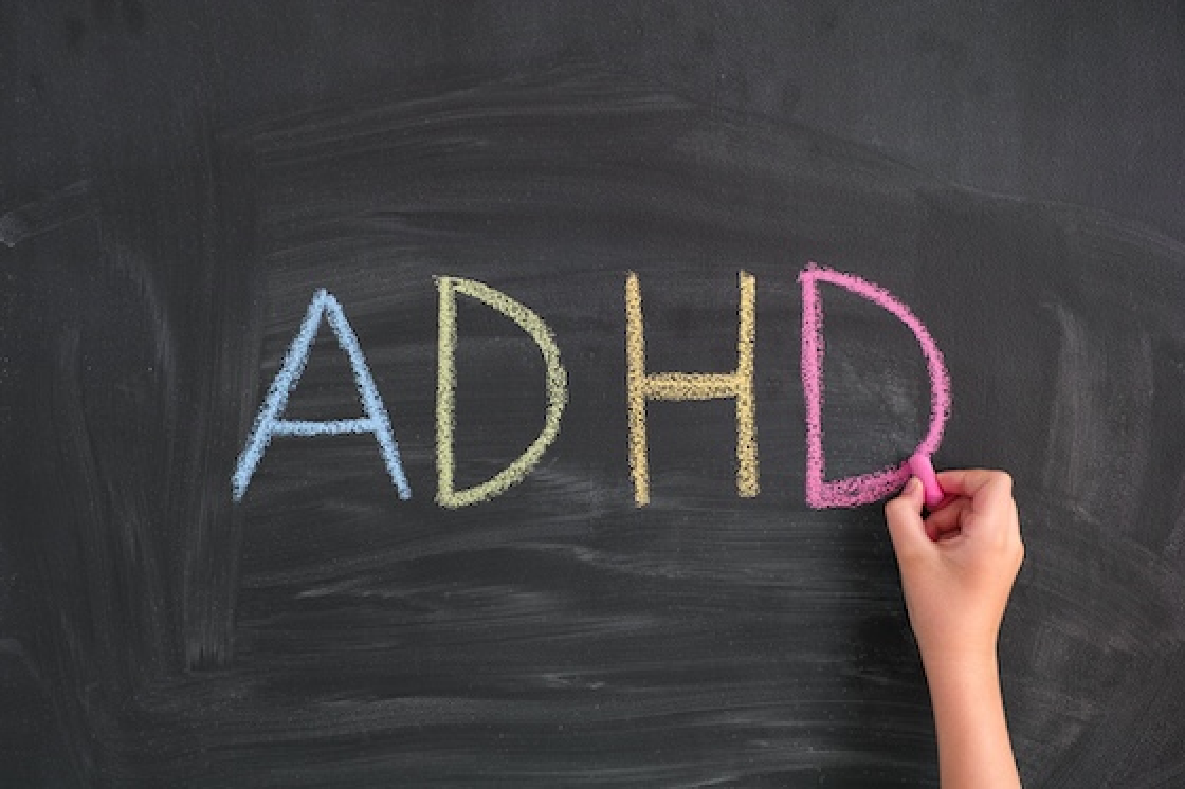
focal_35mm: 75
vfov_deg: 18.2
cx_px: 592
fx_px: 2468
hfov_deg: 27.0
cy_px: 394
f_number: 6.3
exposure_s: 1/5
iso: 100
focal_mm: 50
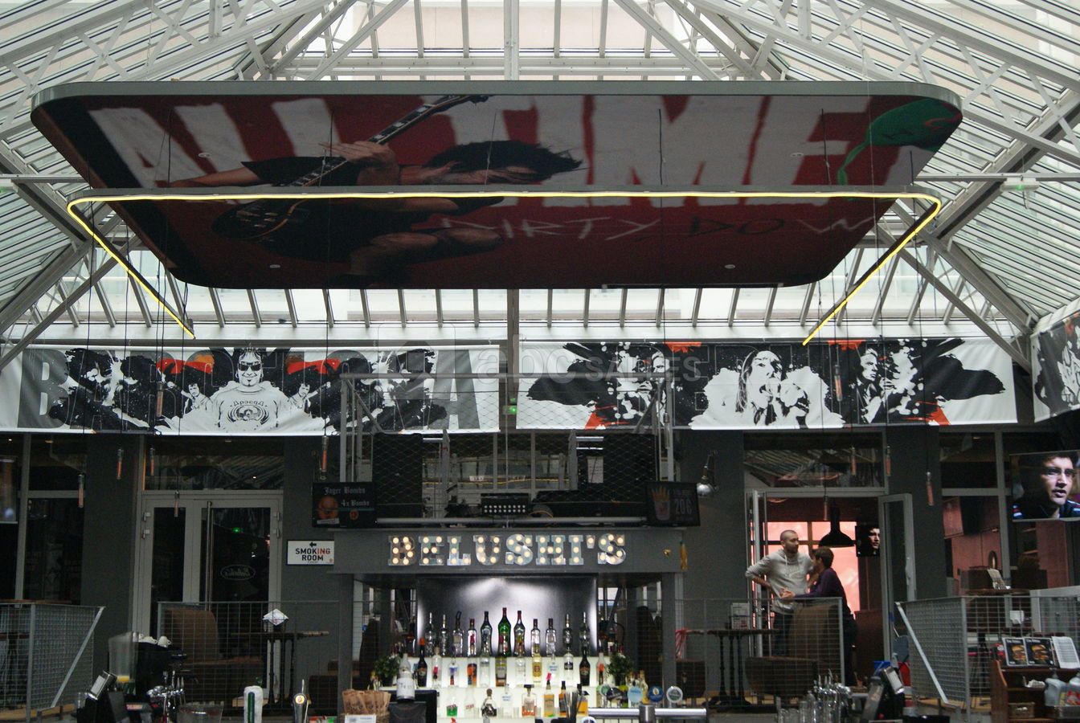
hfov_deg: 43.6
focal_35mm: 45
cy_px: 362
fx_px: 1352
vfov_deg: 30.0
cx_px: 540
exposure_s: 1/60
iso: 400
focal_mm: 30
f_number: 5.6
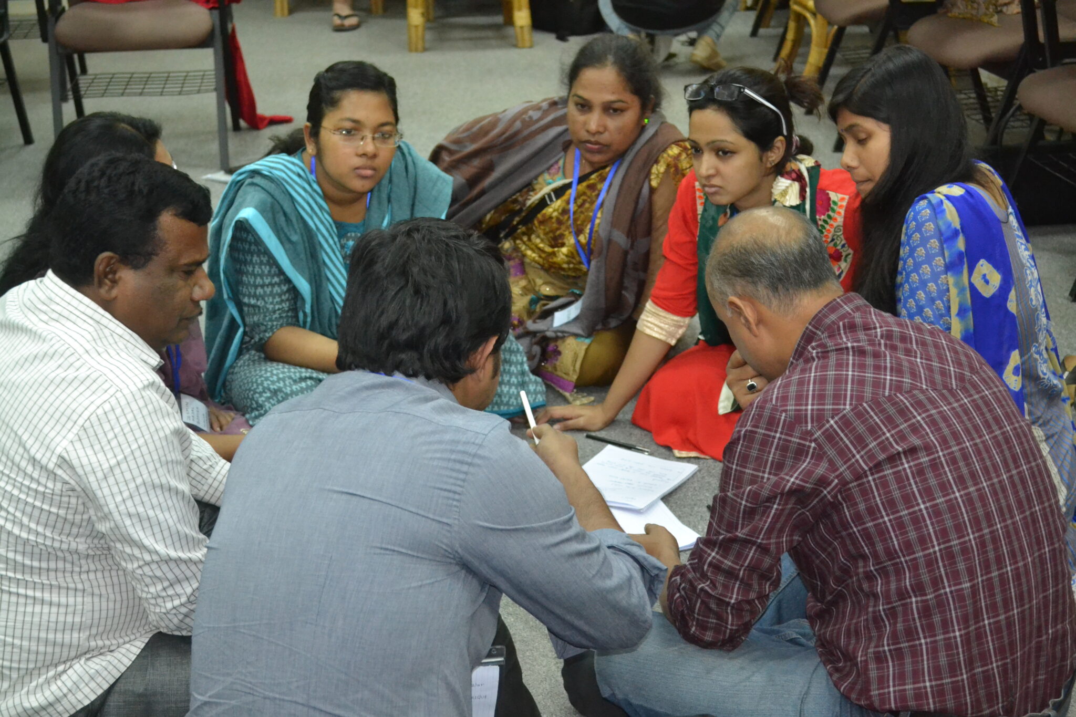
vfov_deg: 23.8
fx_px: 1703
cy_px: 358
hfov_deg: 35.1
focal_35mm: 57
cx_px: 538
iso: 3200
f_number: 5
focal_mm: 38
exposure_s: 1/60
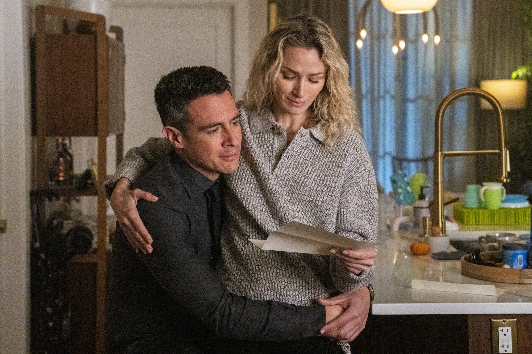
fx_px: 1005
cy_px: 177
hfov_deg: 29.7
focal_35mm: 68
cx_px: 266
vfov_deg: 20.0
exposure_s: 1/125
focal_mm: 68
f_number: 5
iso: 25600
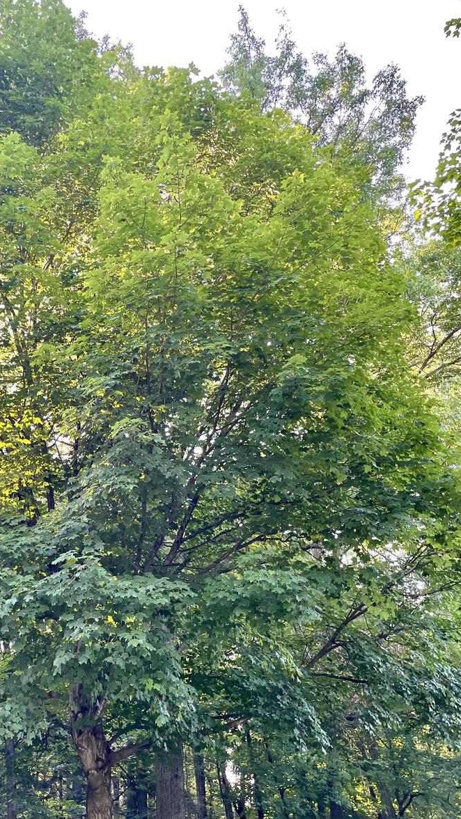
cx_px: 94
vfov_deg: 56.2
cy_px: 486
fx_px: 760
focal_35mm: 35
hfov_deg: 32.8
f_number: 1.6
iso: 64
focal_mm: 4.2
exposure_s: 1/121
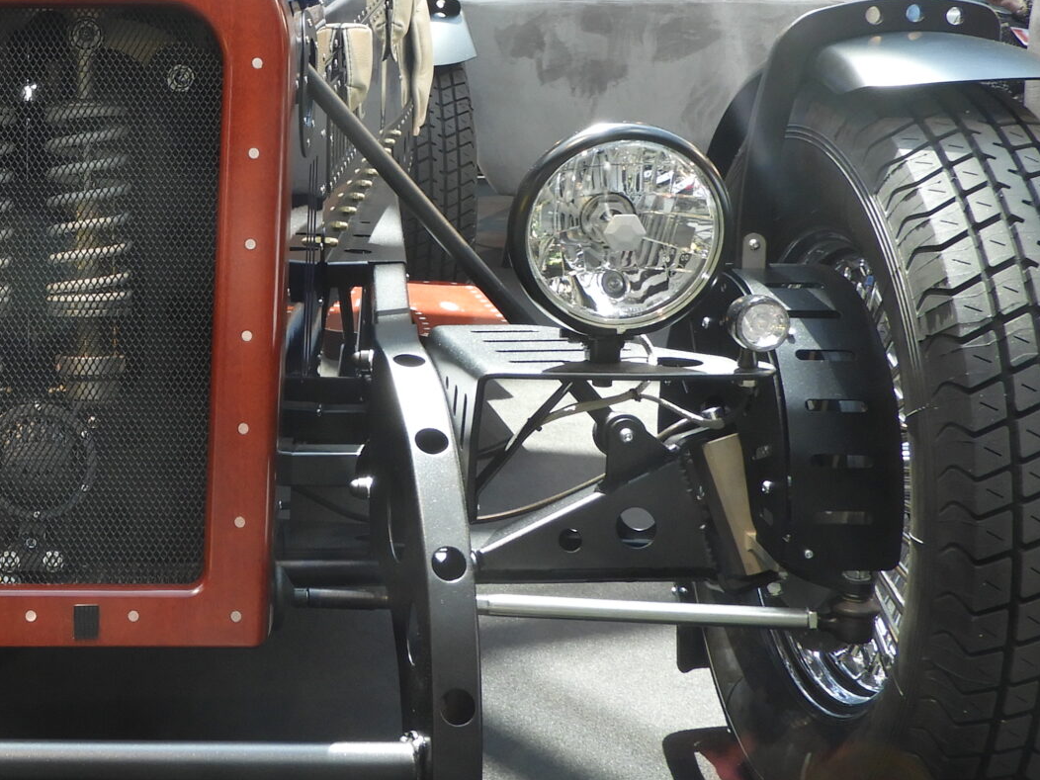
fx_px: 2193
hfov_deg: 25.3
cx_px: -18
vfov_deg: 20.0
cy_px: 196
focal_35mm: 73
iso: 100
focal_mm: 5.4
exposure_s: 1/60
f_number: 3.5
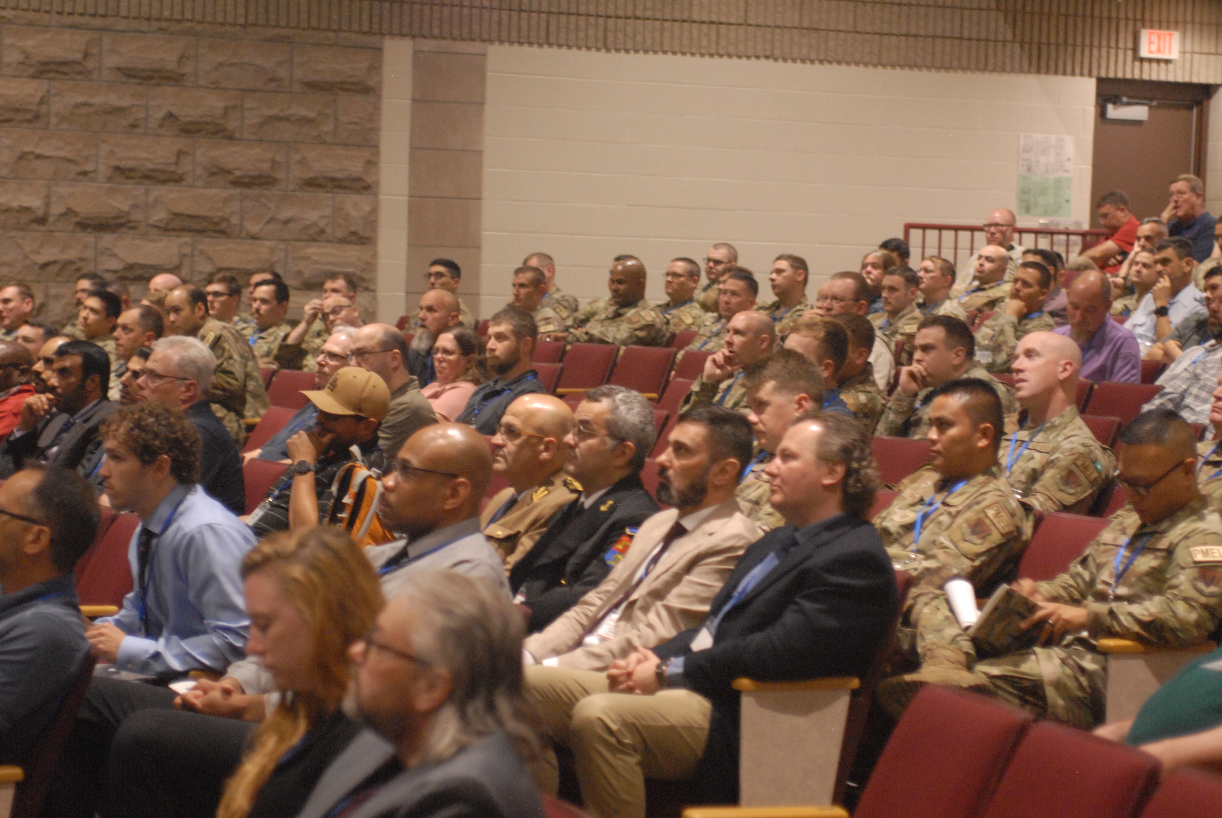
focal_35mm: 105
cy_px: 409
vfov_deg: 13.1
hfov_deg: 19.4
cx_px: 611
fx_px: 3568
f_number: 2.8
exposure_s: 1/30
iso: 1250
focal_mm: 70
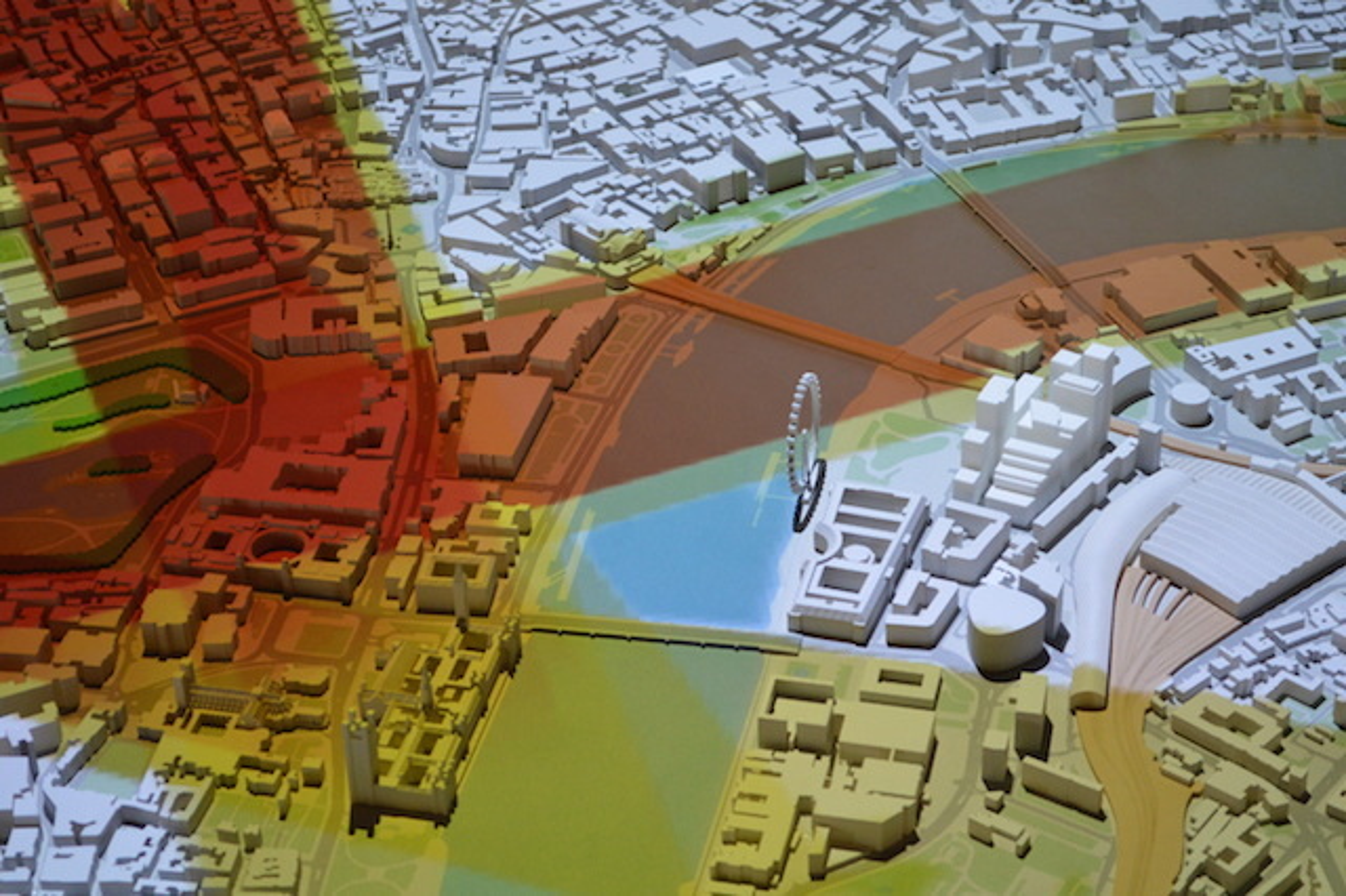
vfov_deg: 18.9
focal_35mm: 72
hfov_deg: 28.1
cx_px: 673
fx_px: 2690
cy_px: 448
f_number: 5.6
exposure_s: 1/60
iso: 1400
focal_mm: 48
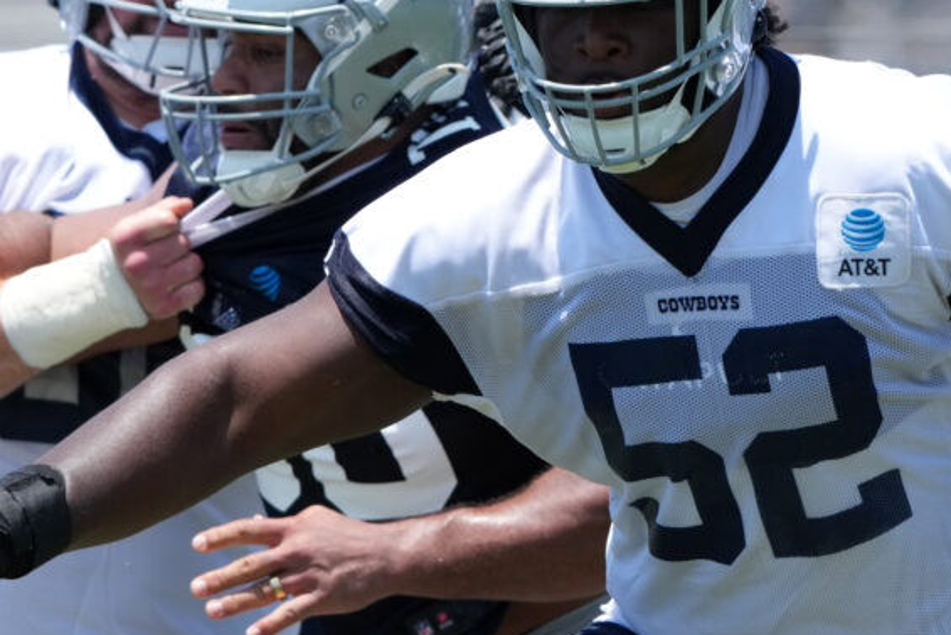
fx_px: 29962
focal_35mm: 1134
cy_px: 302
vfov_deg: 1.2
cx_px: 579
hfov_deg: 1.8
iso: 1250
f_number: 8
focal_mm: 626
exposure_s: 1/2000
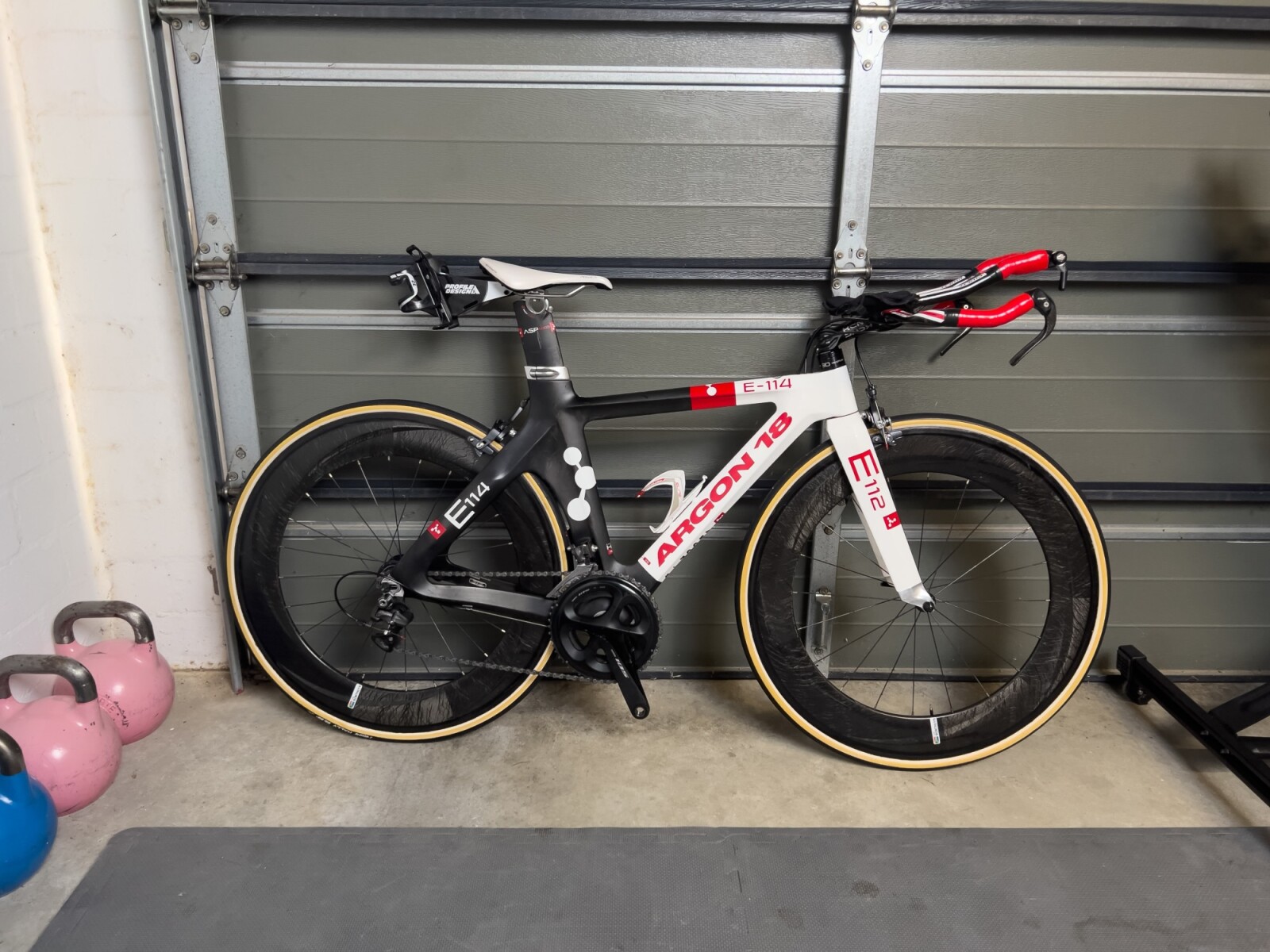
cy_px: 476
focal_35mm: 26
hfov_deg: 67.3
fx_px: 954
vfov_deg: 53.1
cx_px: 635
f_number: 1.5
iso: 320
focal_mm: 5.7
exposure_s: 1/60
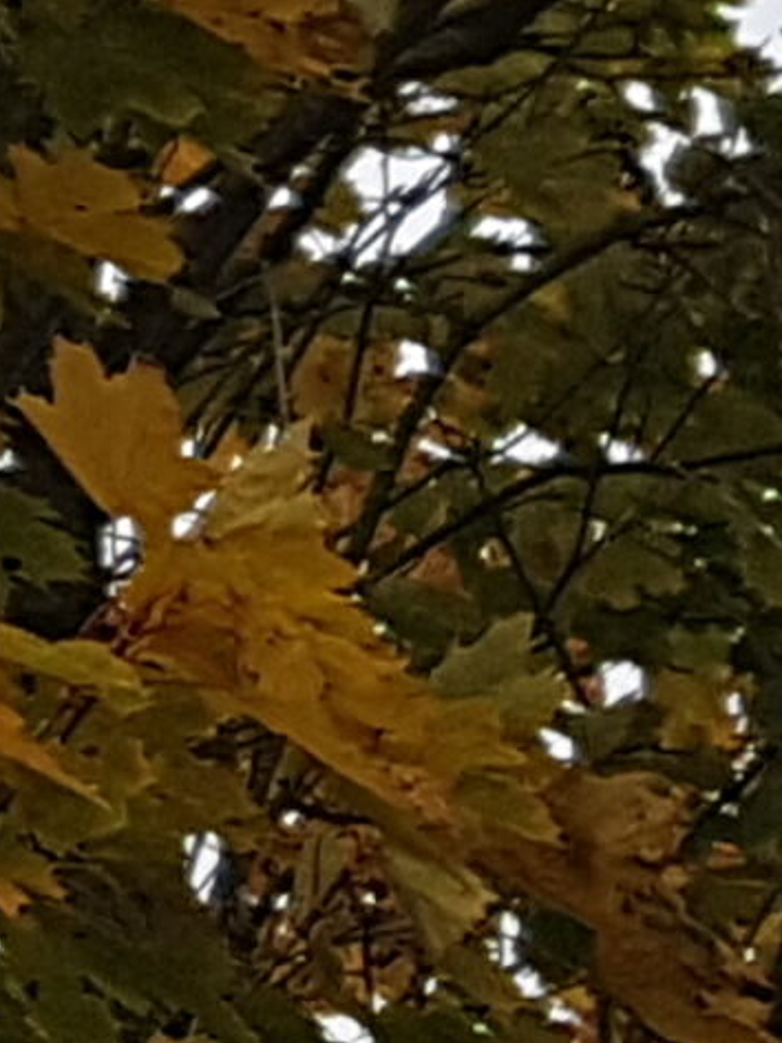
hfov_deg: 8.1
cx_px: -1975
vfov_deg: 13.3
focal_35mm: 141
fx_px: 4247
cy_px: -484
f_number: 1.7
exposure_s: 1/776
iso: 40
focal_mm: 4.2
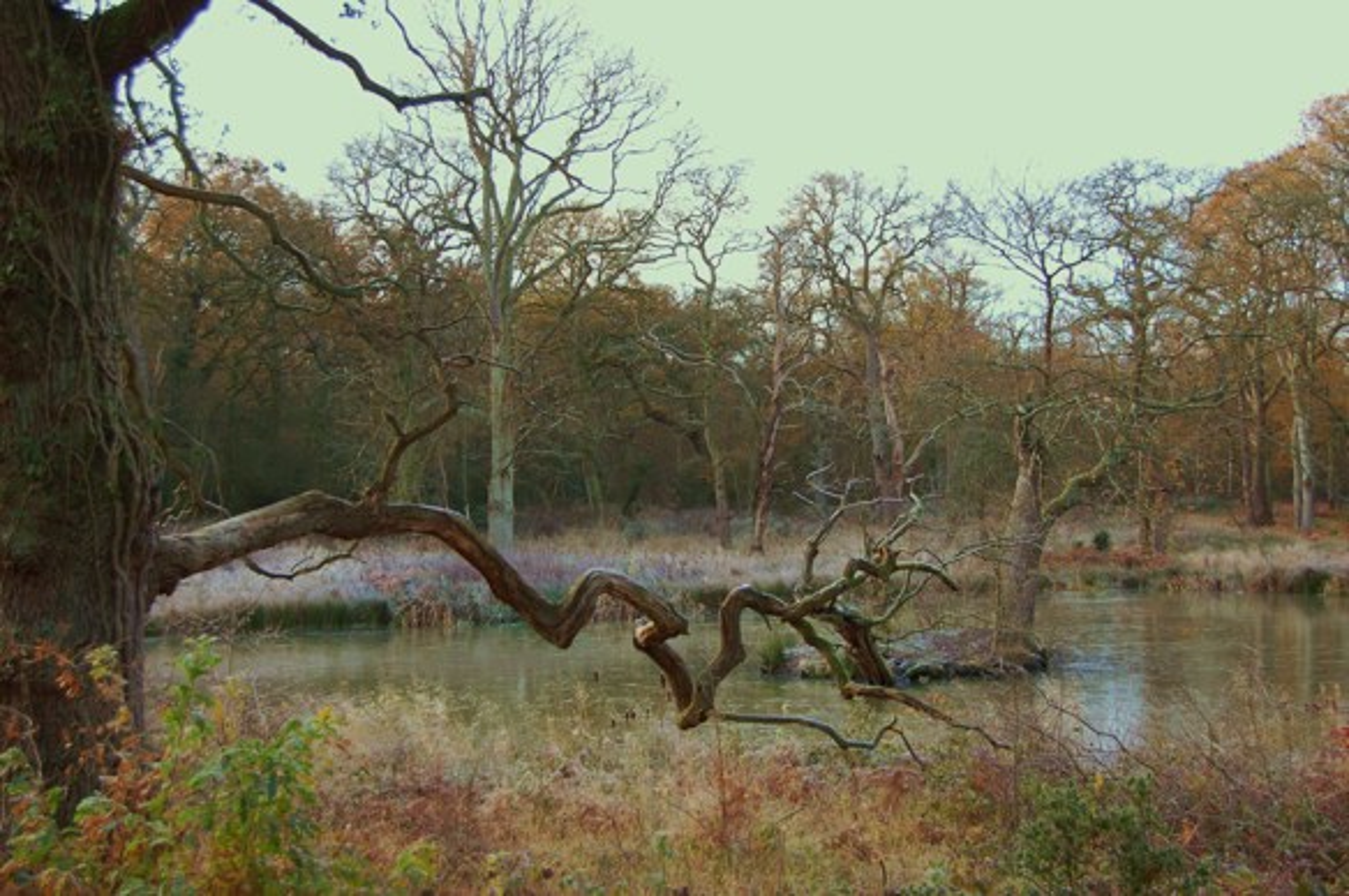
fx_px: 2134
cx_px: 674
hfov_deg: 35.1
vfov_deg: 23.7
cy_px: 448
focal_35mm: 57
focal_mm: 38
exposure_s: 1/100
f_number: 5
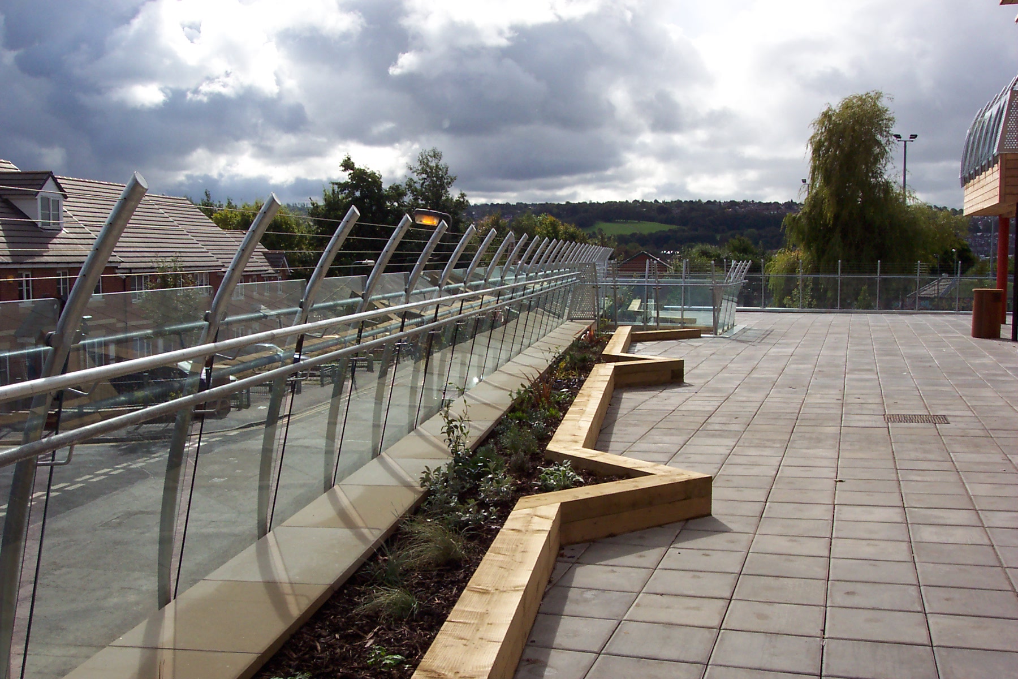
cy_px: 340
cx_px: 509
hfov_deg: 50.7
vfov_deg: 35.1
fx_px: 1074
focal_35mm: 38
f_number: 4.8
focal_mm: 8
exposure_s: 1/1000
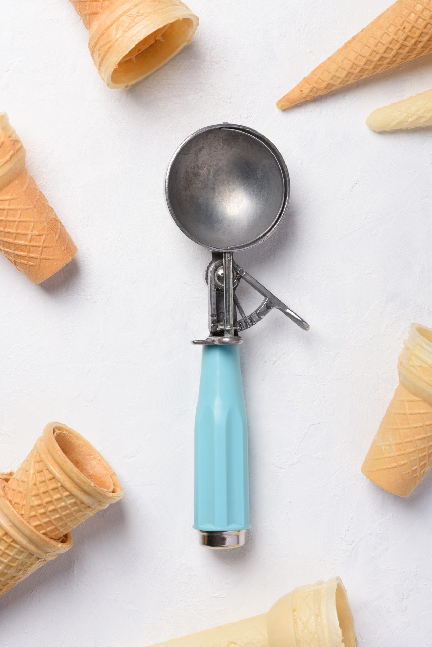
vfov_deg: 18.9
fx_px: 1943
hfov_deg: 12.7
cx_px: 220
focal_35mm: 108
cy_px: 321
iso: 100
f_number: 13
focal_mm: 105
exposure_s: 1/160
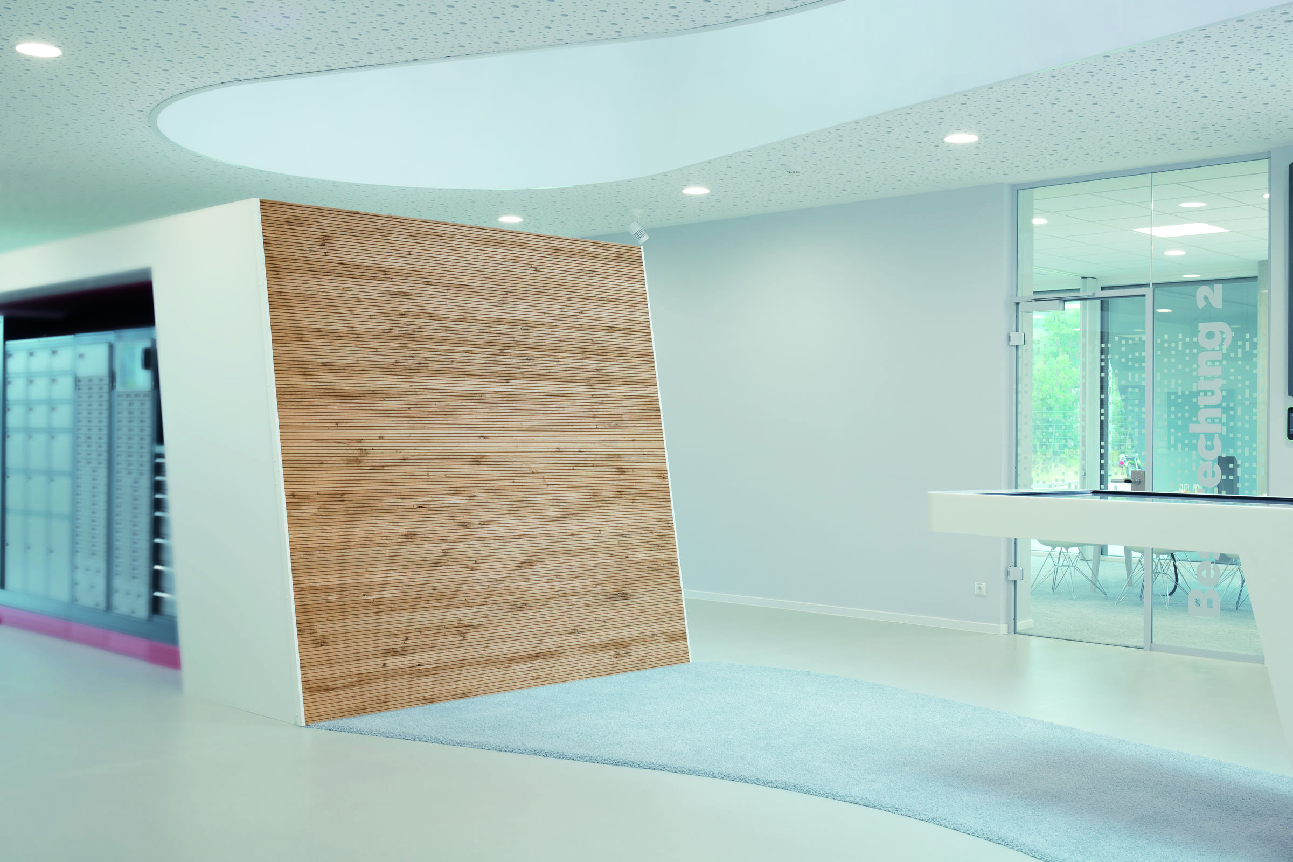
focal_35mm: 40
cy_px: 431
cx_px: 646
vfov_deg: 33.4
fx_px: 1437
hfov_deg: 48.5
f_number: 7.1
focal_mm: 40
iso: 200
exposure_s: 1/13
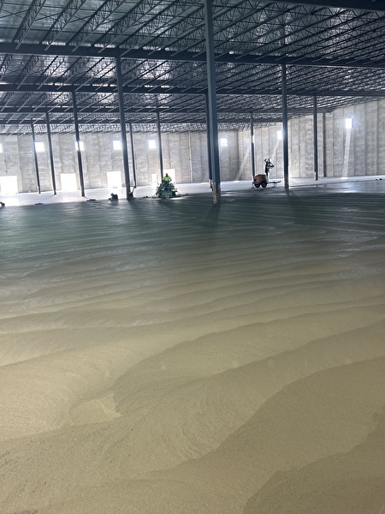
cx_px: 192
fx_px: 386
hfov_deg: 53.1
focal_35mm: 26
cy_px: 257
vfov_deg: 67.3
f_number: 1.5
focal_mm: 5.7
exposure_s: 1/60
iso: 100
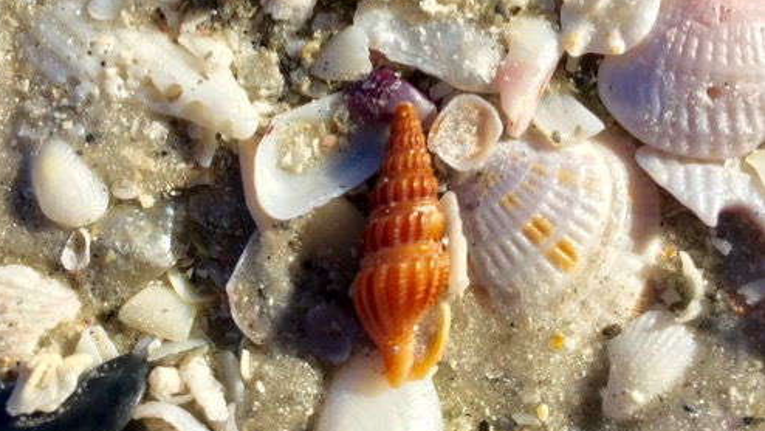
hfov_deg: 61.0
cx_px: 379
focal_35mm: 32
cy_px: 249
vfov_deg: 36.6
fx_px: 649
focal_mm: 4.15
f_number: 2.2
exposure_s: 1/1148
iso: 25
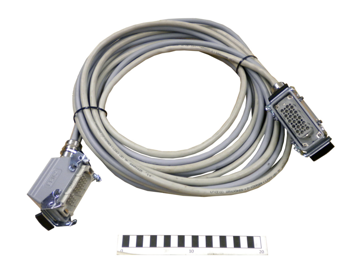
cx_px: 176
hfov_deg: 52.6
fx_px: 357
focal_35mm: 35
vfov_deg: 40.7
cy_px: 132
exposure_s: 1/38.7
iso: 358
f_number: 3.1
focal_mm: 6.3
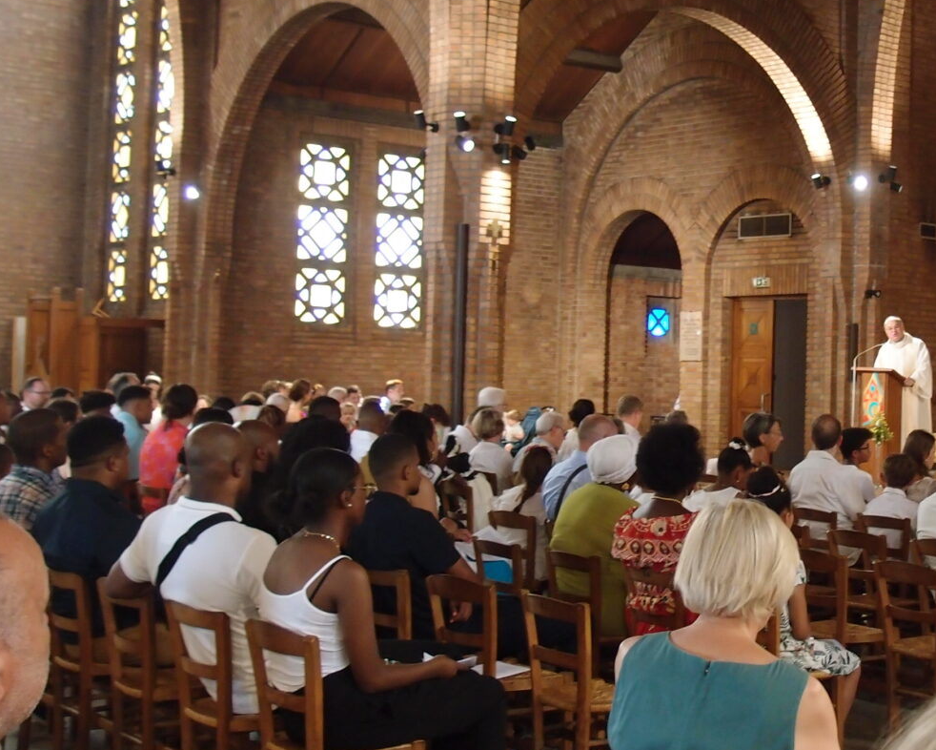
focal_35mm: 57
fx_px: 1579
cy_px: 322
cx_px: 787
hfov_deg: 31.9
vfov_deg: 26.7
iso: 200
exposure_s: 1/20
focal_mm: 6
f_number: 1.8
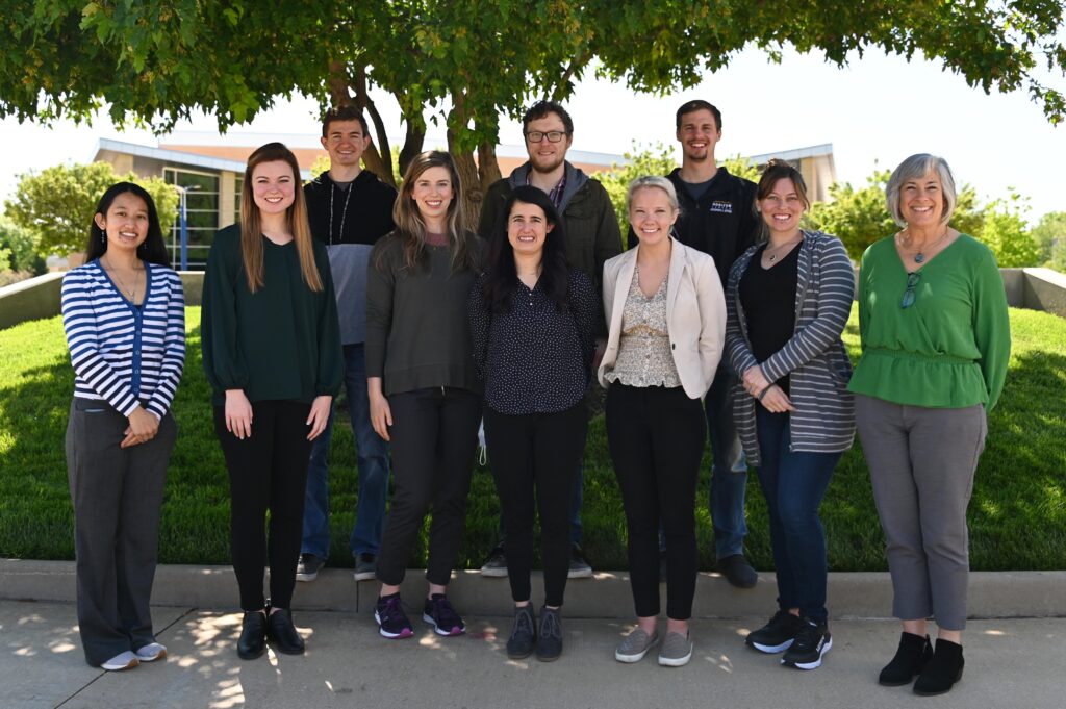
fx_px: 1036
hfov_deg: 54.5
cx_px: 533
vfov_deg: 37.8
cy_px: 354
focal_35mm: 35
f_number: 5.6
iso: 125
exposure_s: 1/250
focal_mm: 35
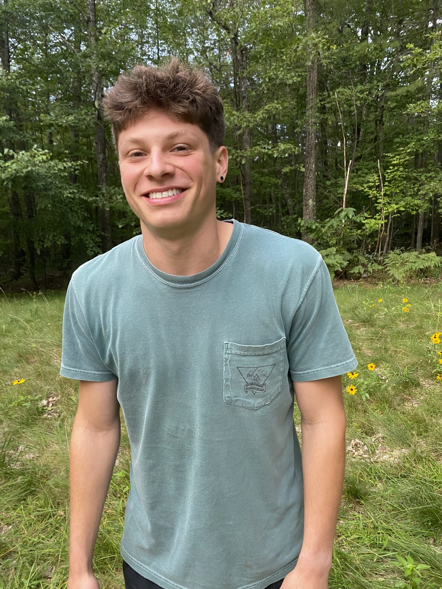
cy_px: 294
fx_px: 443
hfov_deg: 53.1
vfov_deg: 67.3
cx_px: 221
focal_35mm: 26
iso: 125
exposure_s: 1/88
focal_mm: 4.25
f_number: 1.8
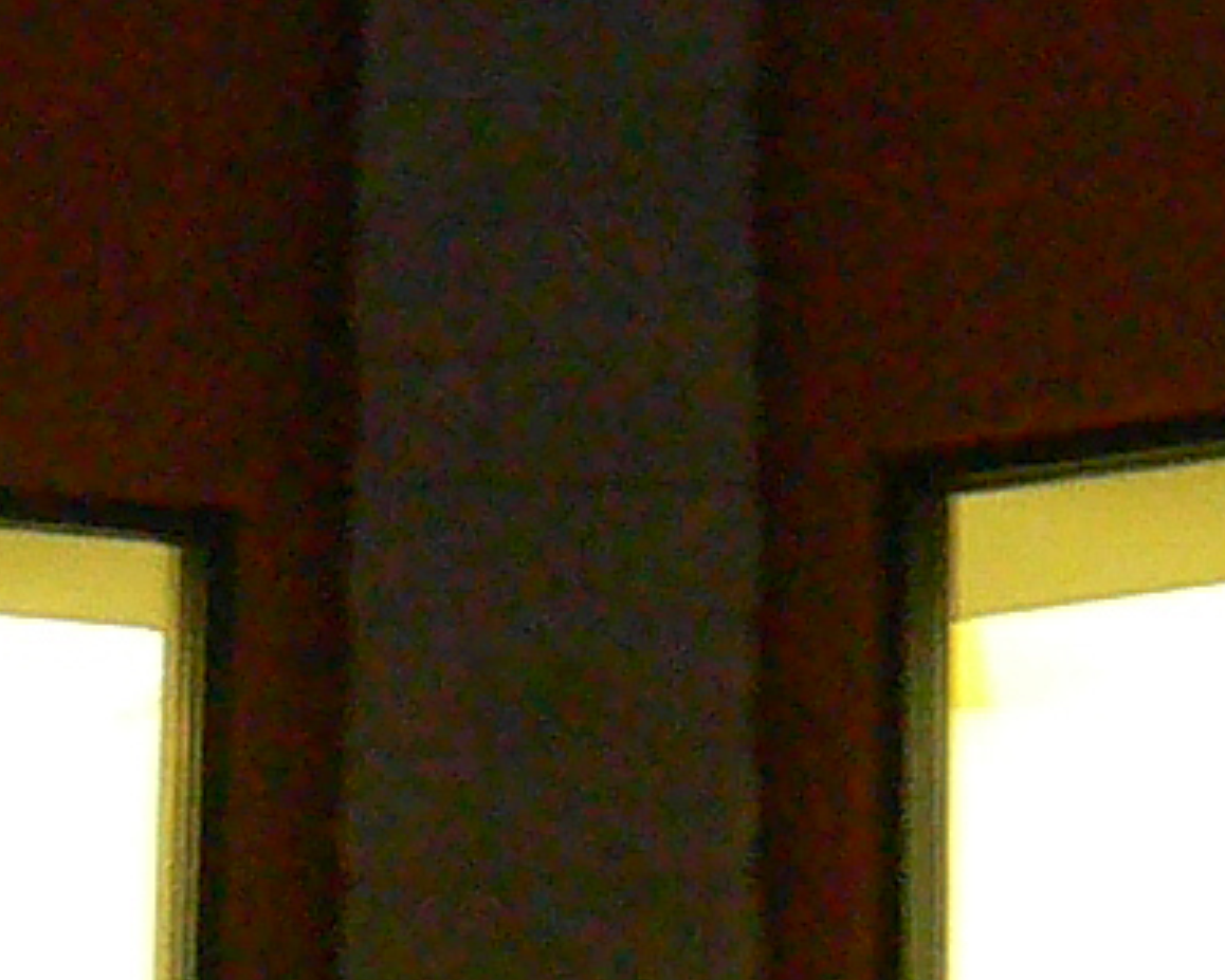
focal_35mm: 297
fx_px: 10771
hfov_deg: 6.4
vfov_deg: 5.1
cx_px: 1704
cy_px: -1208
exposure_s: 1/4
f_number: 2.8
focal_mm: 7.7
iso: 200
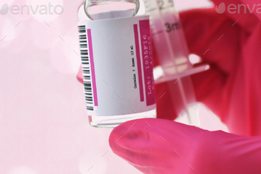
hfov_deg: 20.8
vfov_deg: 13.9
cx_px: 137
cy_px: 42
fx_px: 711
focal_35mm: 98
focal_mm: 40
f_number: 3.5
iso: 200
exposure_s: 1/640
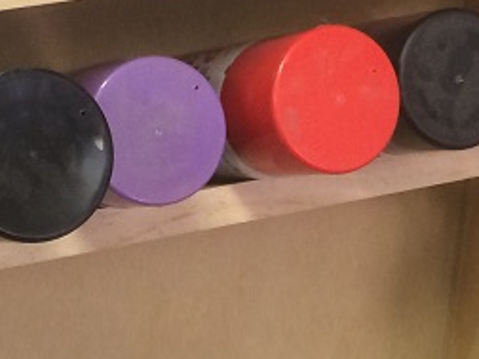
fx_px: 1564
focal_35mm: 113
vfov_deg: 13.0
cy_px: 286
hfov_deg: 17.2
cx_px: 82
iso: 125
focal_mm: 4.15
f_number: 2.2
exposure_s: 1/33
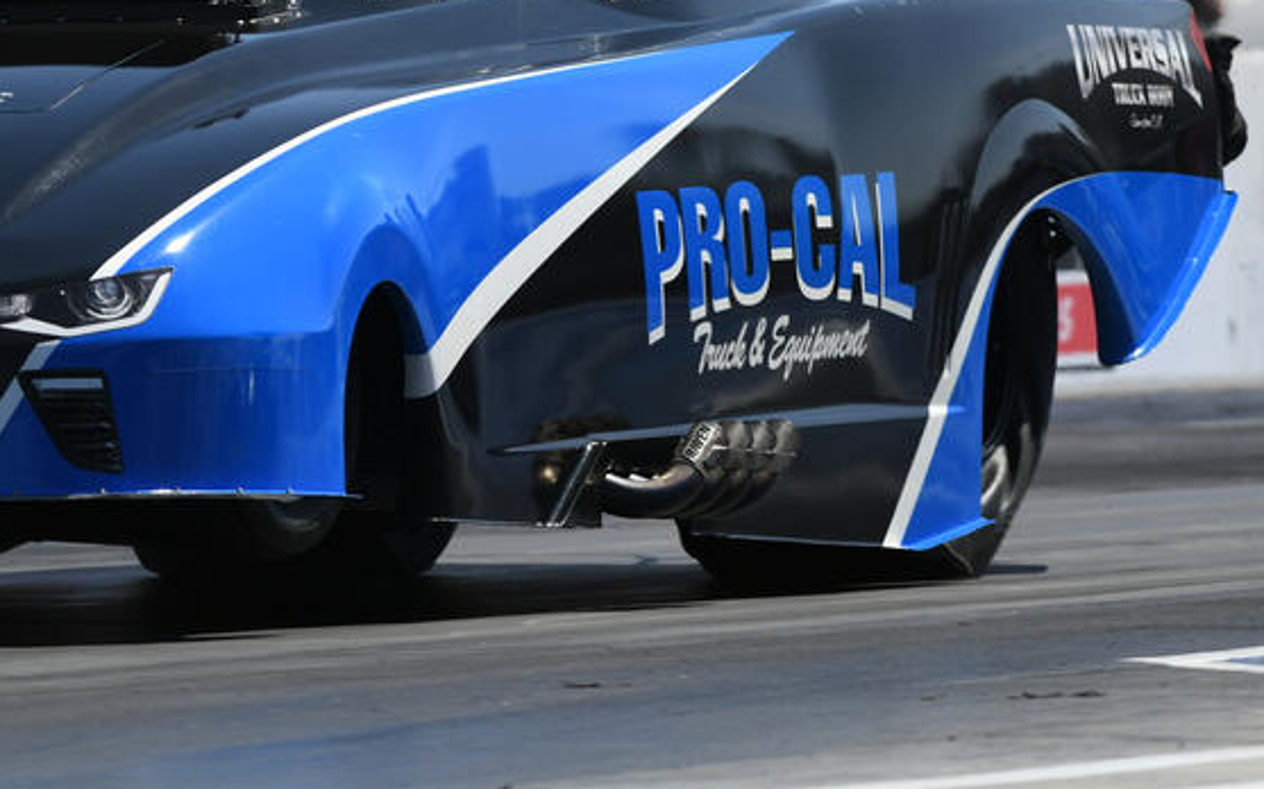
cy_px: 175
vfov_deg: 1.9
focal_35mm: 702
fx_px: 24180
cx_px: 304
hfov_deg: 3.0
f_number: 7.1
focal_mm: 300
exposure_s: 1/1600
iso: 250
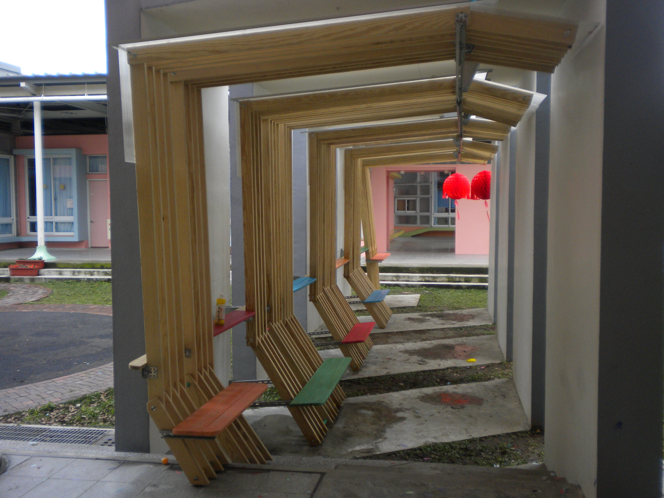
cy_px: 249
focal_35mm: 35
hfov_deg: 52.6
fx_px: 671
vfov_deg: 40.7
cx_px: 332
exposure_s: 1/498
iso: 149
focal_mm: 6.3
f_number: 3.1
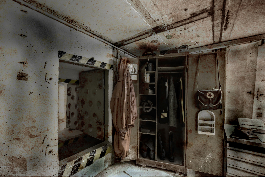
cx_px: 132
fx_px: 103
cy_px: 88
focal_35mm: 14
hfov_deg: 104.2
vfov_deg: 81.3
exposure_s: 1/40
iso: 8000
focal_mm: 14
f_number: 4.5
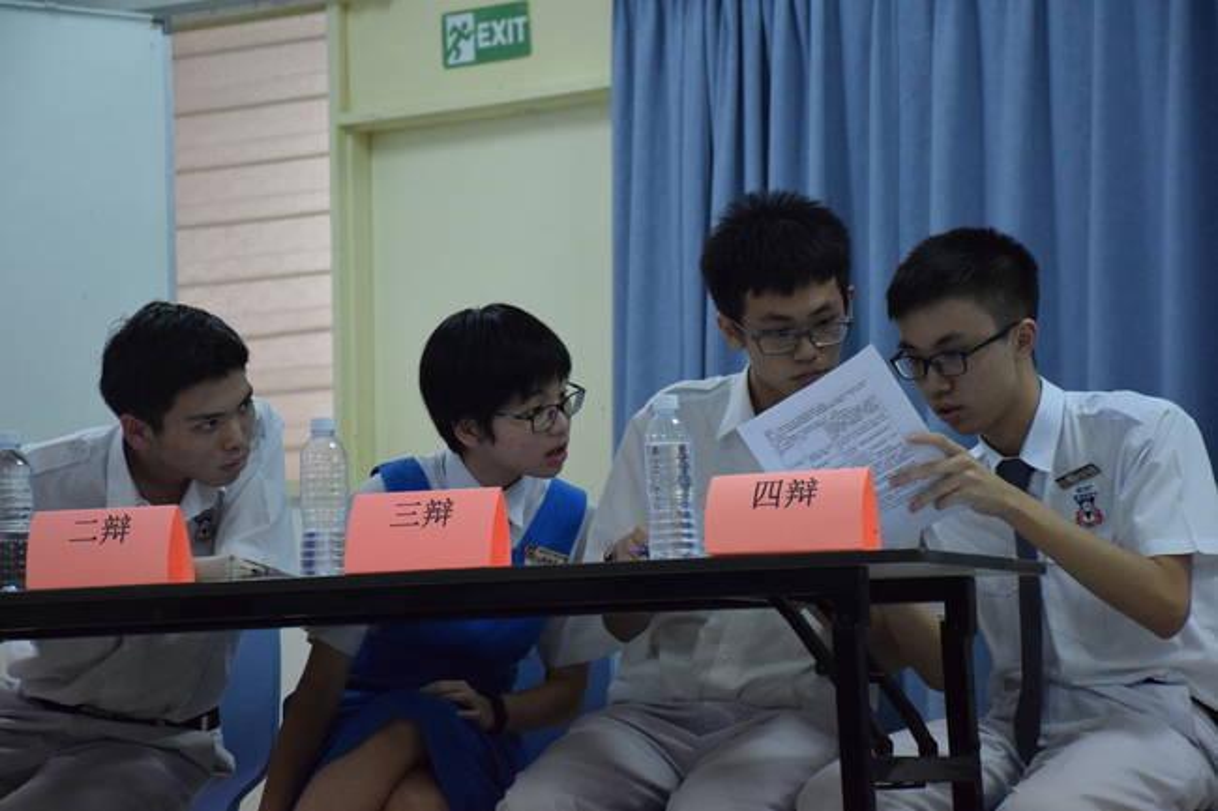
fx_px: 4312
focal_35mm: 128
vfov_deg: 10.7
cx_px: 609
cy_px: 406
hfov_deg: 16.1
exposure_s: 1/160
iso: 3200
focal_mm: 85
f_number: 5.6
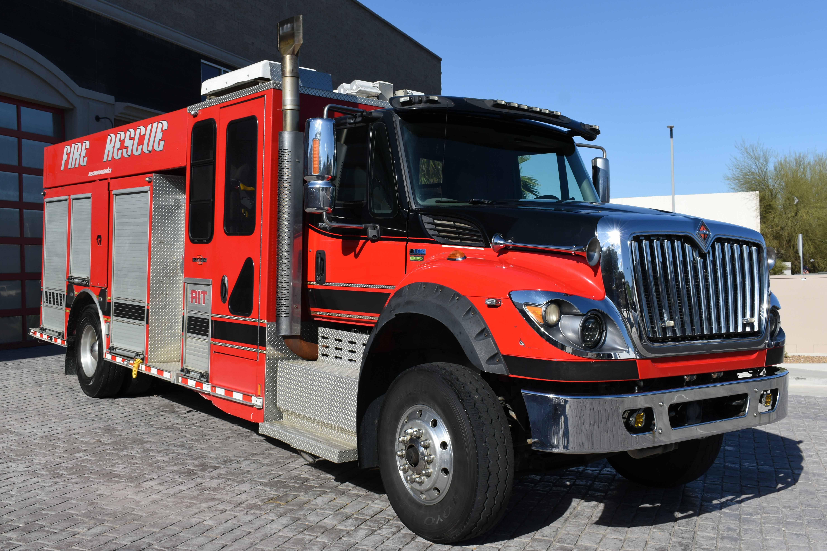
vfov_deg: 36.9
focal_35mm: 36
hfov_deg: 53.1
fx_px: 827
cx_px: 414
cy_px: 276
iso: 100
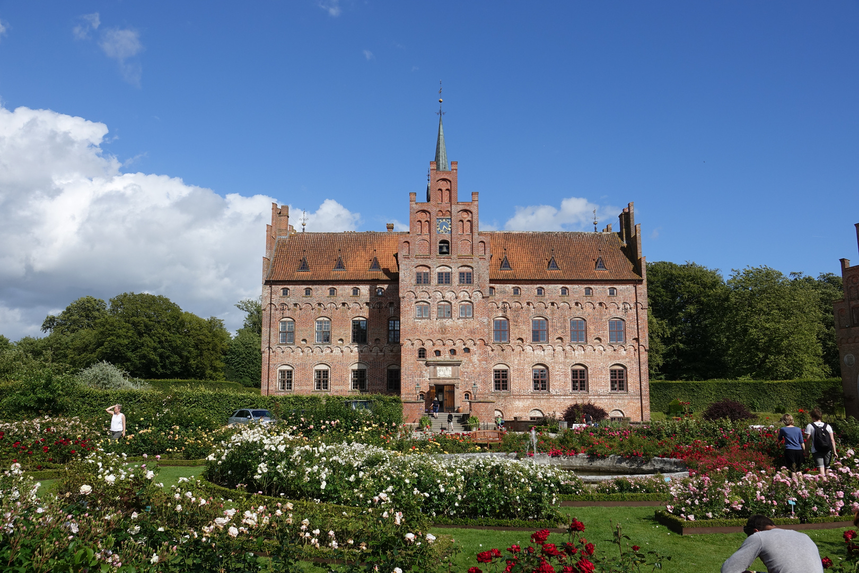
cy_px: 286
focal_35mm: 29
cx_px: 430
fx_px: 692
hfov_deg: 63.7
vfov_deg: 45.0
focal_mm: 10.59
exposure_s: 1/1000
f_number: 4.5
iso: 100
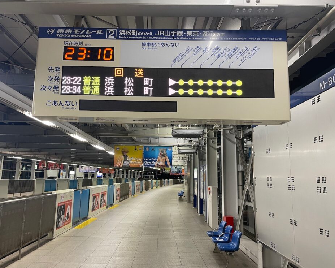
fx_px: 278
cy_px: 137
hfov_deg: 62.1
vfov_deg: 51.5
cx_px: 151
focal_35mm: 28
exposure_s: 1/42
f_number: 1.6
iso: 100
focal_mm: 5.1
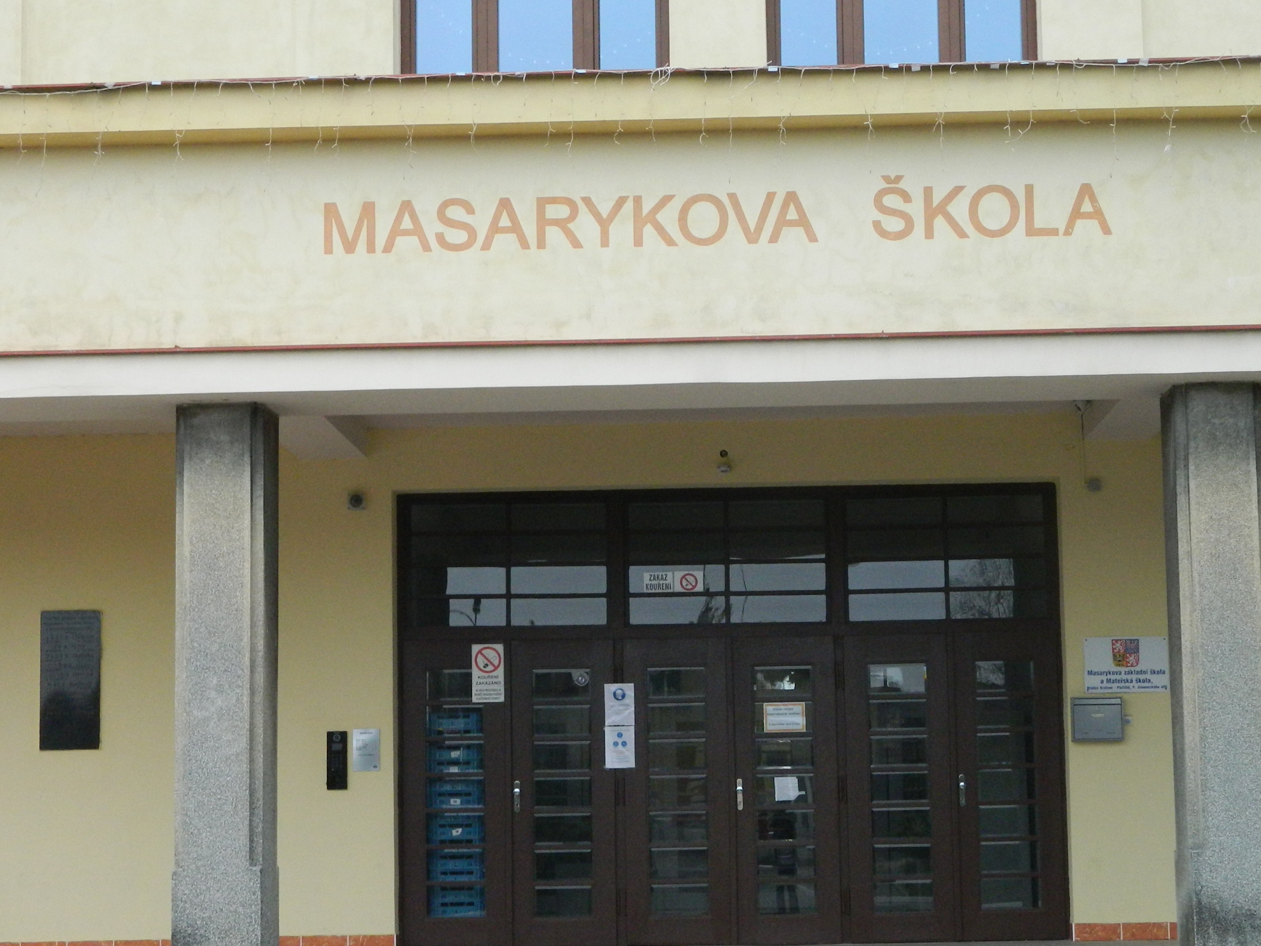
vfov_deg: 24.3
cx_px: 720
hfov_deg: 32.1
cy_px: 642
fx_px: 2186
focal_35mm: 60
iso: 220
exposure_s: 1/320
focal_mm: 7.3
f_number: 3.5
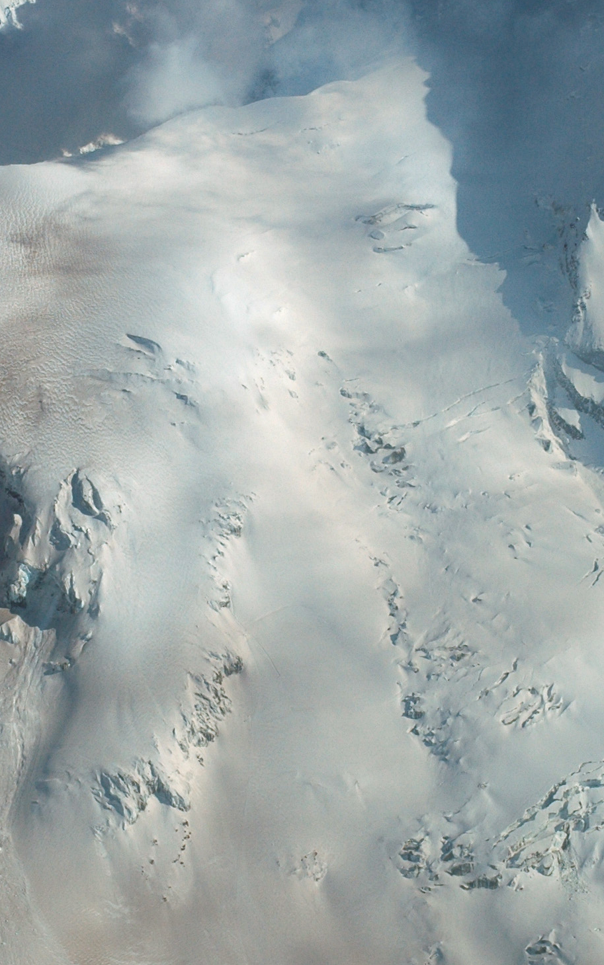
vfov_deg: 19.4
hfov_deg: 12.2
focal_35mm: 107
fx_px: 2817
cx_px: 142
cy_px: 643
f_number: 11
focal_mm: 34
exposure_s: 1/500
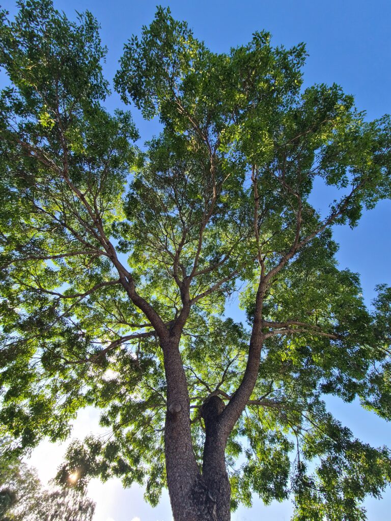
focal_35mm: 13
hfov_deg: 89.9
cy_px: 260
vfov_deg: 106.2
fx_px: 196
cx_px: 196
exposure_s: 1/465
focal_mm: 2.2
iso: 50
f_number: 2.2
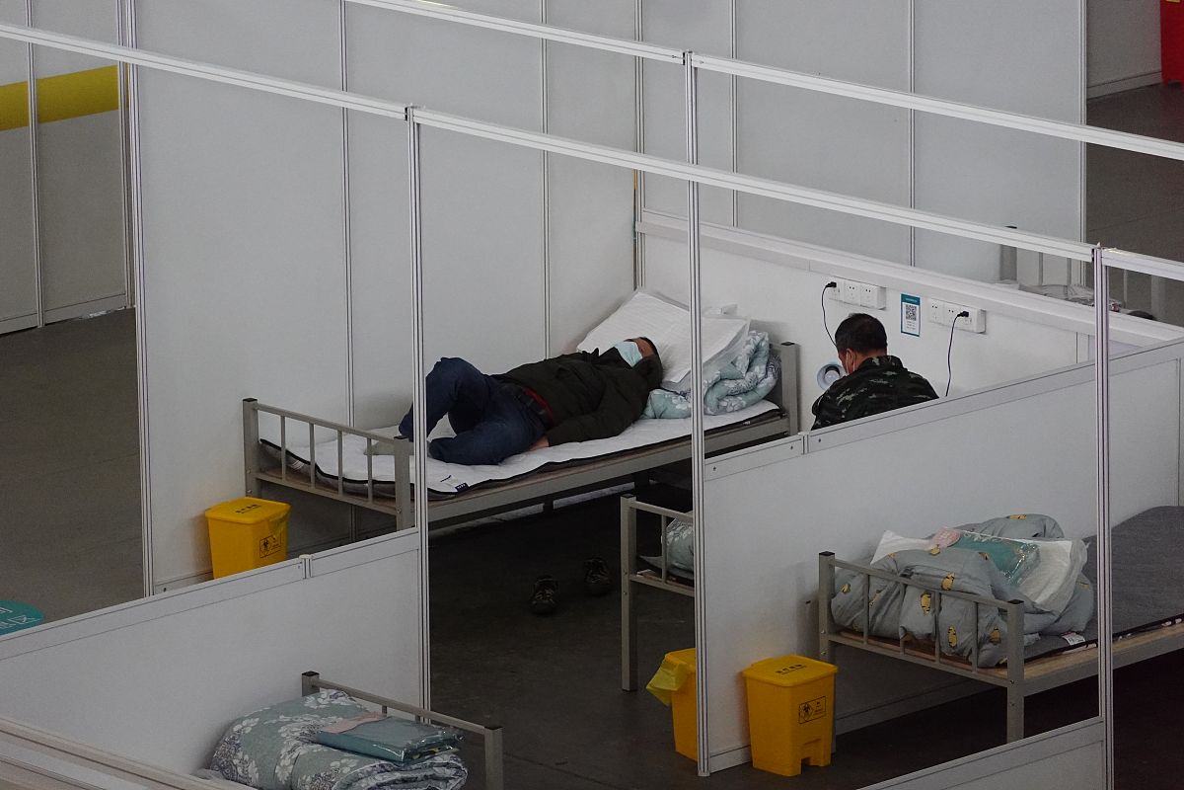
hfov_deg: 10.3
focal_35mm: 200
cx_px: 592
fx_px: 6577
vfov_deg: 6.9
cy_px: 395
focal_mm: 72
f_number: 4.5
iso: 1600
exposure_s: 1/200
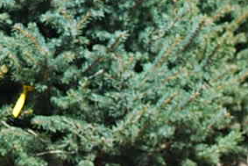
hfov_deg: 4.4
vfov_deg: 3.0
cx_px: -421
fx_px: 3115
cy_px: -90
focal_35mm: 452
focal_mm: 44
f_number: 7.1
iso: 100
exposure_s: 1/200
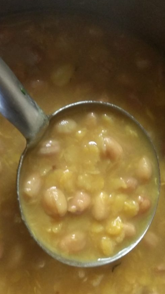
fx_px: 295
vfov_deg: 52.6
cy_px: 169
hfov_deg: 31.0
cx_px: 58
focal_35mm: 38
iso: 800
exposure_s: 1/17
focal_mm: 3.57
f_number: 2
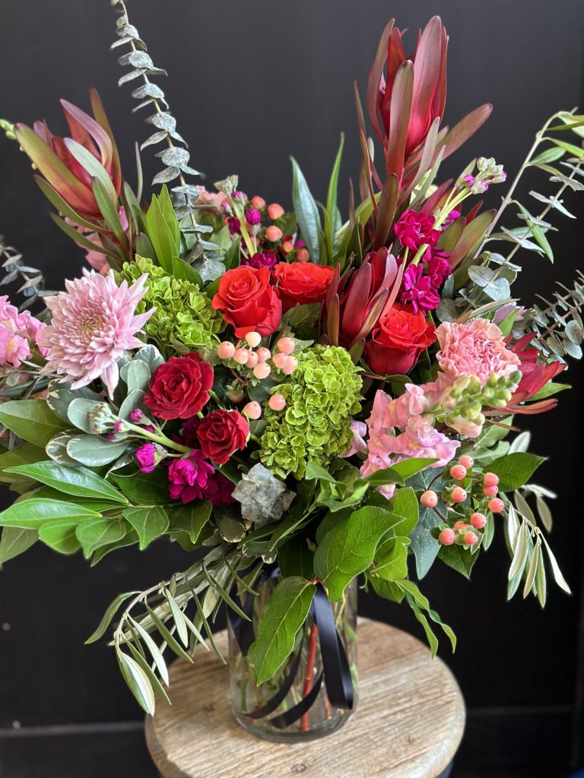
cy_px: 389
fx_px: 1080
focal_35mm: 48
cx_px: 292
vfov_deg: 39.7
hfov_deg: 30.3
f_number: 1.78
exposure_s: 1/40
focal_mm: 6.86
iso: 400
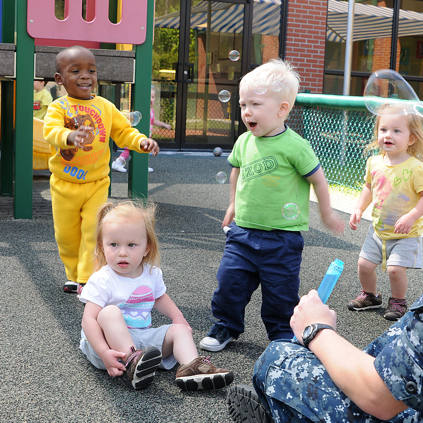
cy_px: 212
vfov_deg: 36.1
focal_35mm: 47
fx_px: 650
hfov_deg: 35.3
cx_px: 313
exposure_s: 1/100
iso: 250
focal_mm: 24
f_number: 6.3
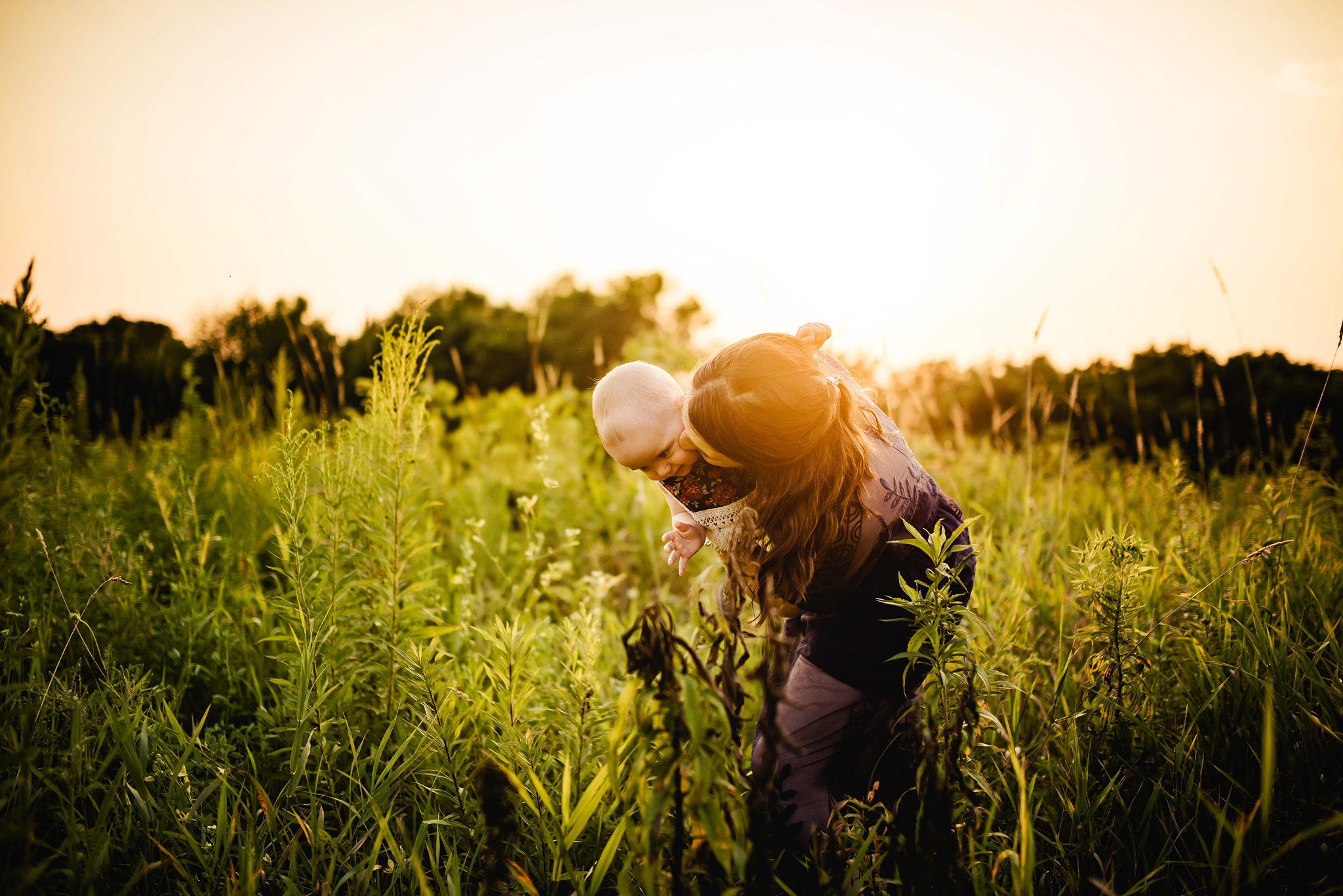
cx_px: 672
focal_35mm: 35
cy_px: 448
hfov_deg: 54.4
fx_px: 1306
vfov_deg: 37.9
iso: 125
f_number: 1.4
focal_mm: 35
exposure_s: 1/1600
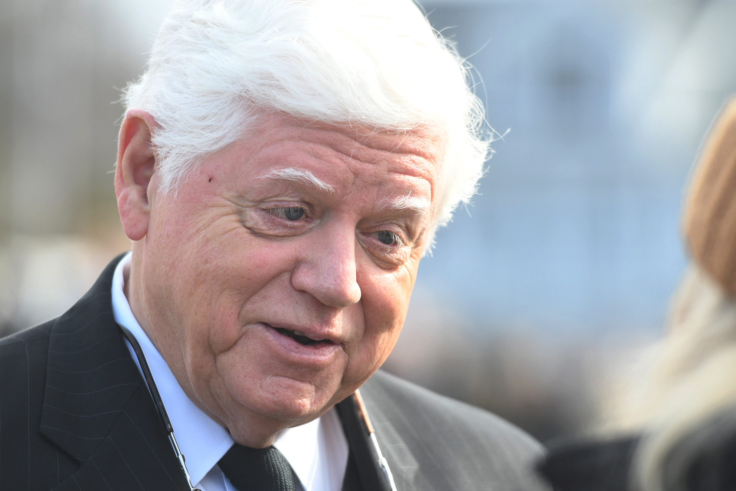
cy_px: 234
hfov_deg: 7.8
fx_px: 5399
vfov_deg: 5.2
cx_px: 340
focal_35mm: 264
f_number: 5
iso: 200
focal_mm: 200
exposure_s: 1/400
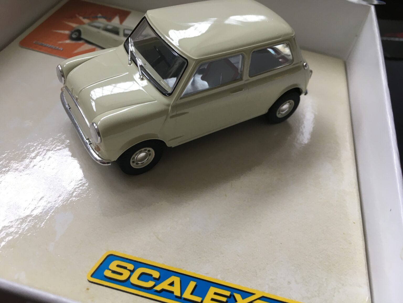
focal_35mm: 29
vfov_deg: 48.2
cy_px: 152
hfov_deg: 61.7
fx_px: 338
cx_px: 202
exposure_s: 1/33
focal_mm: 4.15
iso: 80
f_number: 2.2
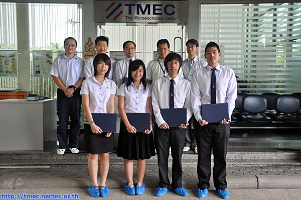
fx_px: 388
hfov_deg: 42.4
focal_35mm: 46
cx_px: 150
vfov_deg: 28.8
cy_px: 100
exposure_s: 1/125
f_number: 4
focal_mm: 31
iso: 640
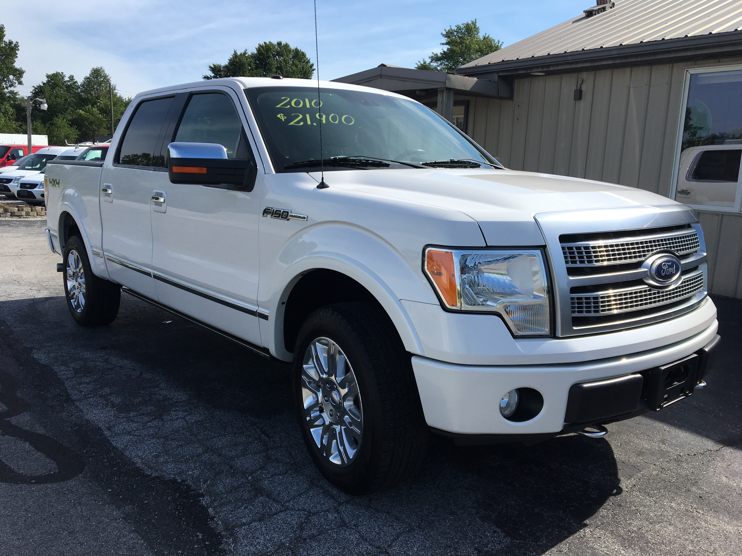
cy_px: 278
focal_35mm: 29
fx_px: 622
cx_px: 371
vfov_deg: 48.2
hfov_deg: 61.7
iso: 25
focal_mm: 4.15
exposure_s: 1/1508
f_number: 2.2
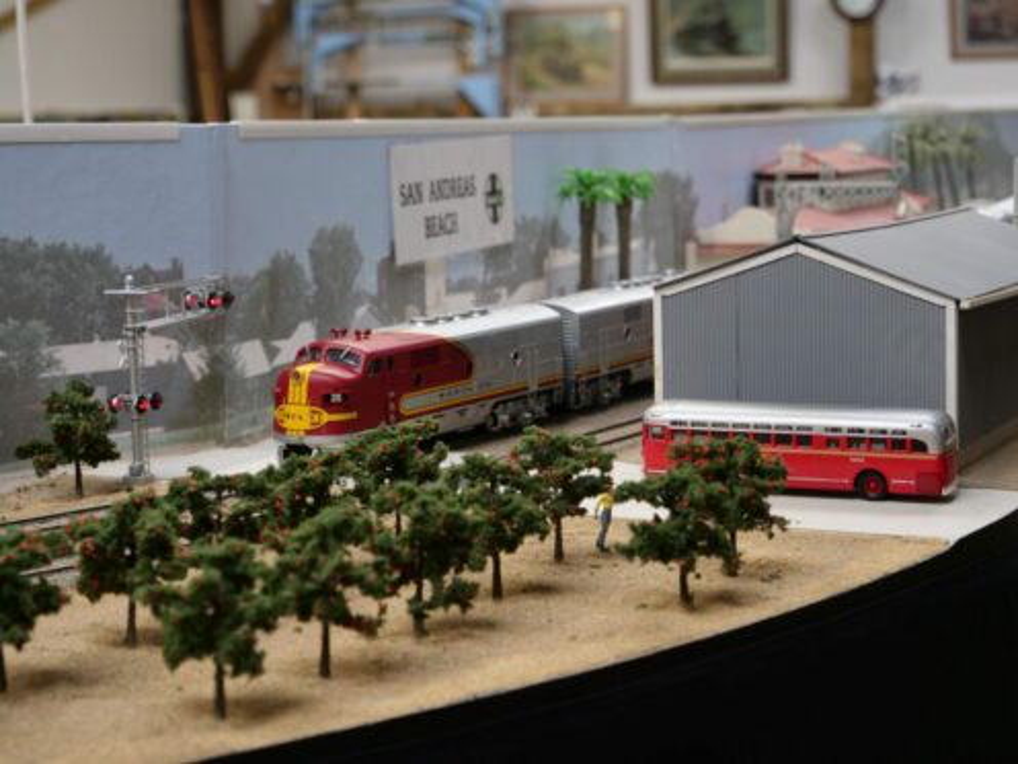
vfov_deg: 19.4
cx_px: 509
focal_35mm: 76
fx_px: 2235
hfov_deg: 25.7
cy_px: 382
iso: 640
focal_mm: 38
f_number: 3.9
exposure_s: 1/100
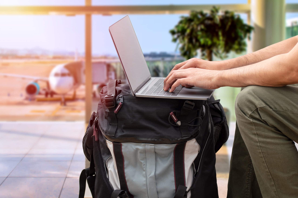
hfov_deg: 13.1
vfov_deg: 8.7
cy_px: 99
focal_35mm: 158
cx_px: 149
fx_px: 1303
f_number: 5.6
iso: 100
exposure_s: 1/200
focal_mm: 105
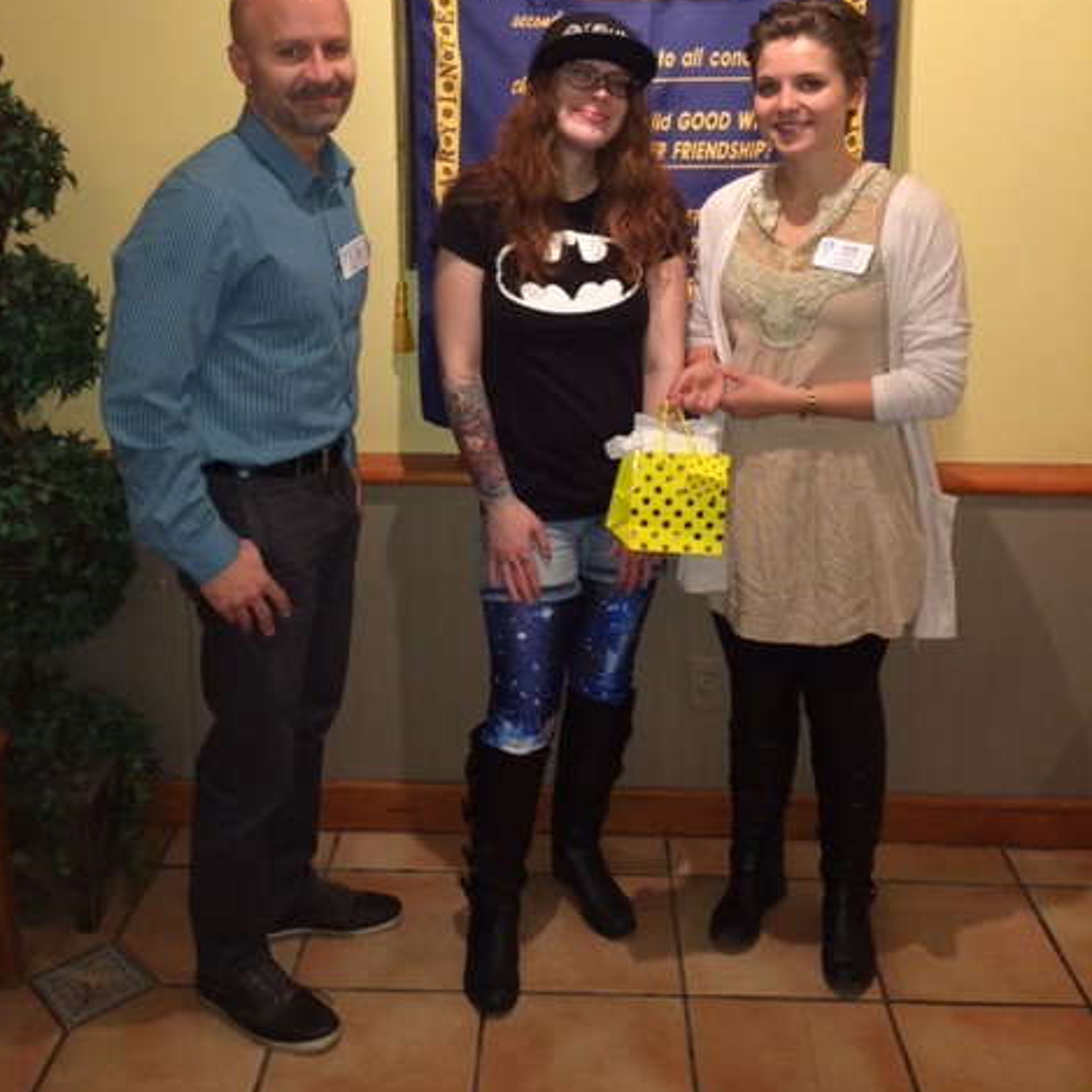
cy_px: 356
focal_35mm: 35
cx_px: 536
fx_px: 1249
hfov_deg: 47.2
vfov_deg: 46.4
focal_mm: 4.15
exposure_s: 1/20
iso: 160
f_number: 2.2
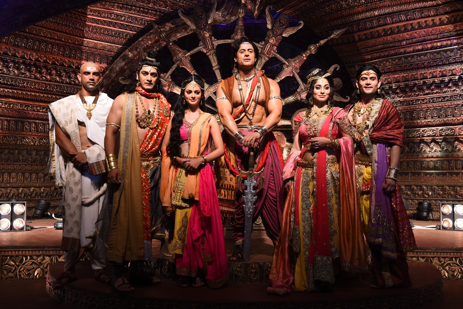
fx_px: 540
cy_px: 154
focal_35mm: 42
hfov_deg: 46.4
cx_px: 232
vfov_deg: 31.9
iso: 800
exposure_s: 1/125
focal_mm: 42
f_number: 5.6
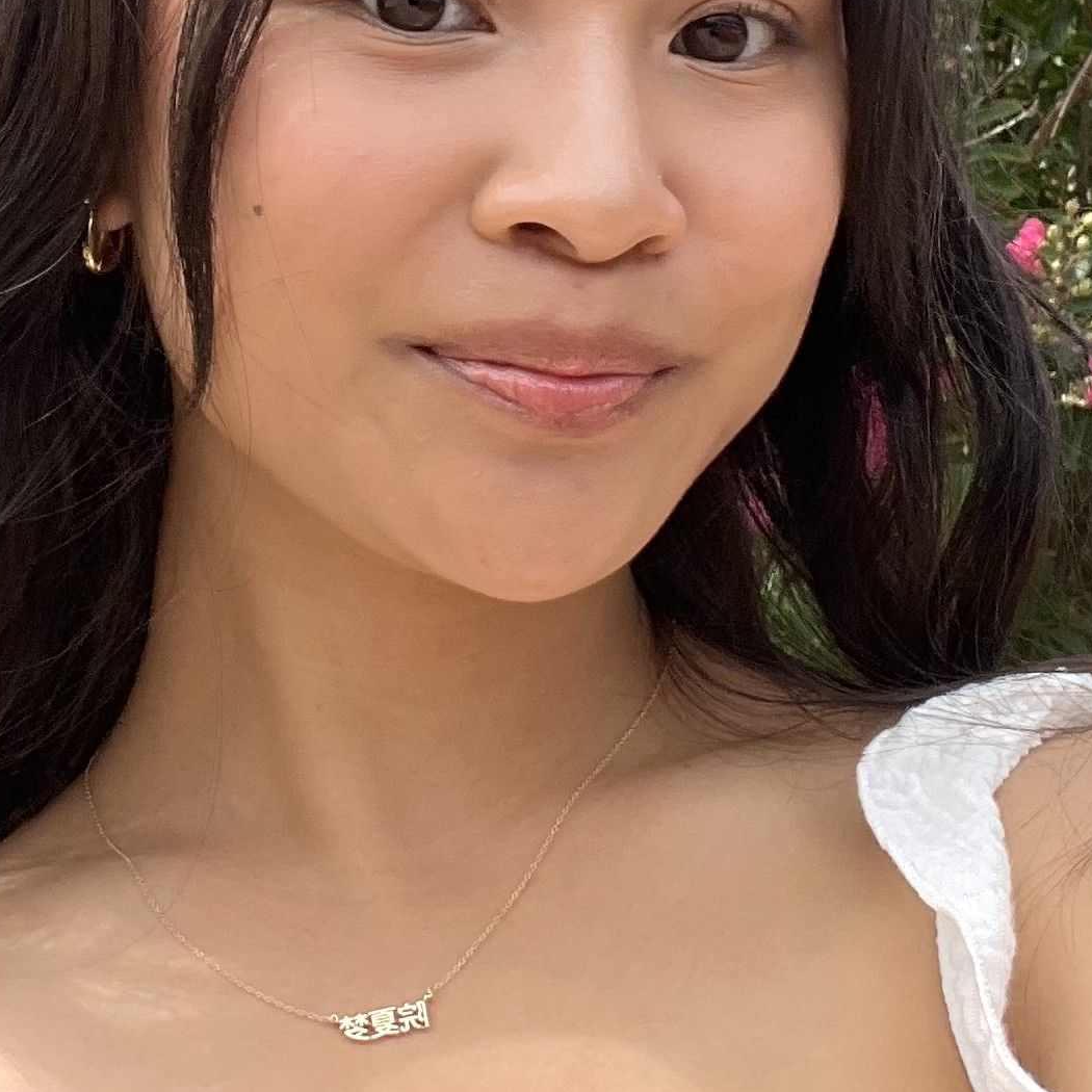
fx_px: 2784
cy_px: 113
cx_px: 478
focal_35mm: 78
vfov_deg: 21.7
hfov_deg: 22.2
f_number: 2.2
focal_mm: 2.71
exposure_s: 1/436
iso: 32
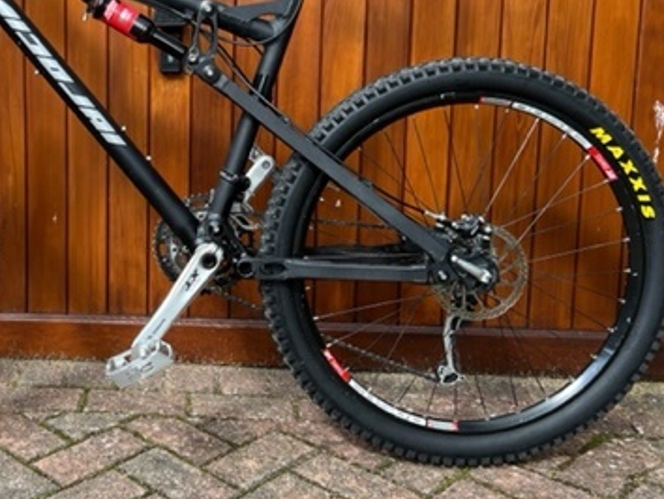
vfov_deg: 30.5
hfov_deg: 39.0
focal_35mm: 47
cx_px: 143
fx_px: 902
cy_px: 141
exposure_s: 1/478
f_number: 1.5
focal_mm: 5.7
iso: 50
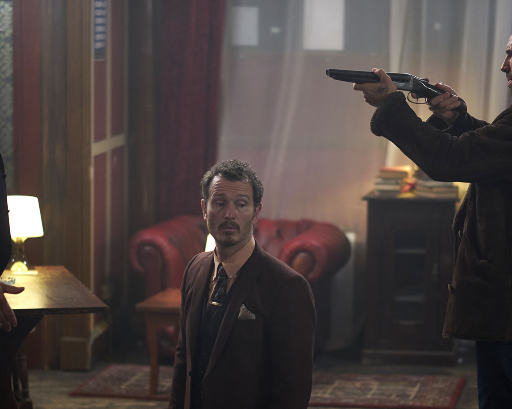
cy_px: 276
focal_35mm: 132
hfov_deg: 14.6
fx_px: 2000
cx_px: 265
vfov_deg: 11.7
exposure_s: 1/125
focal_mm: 56
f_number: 1.2
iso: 800
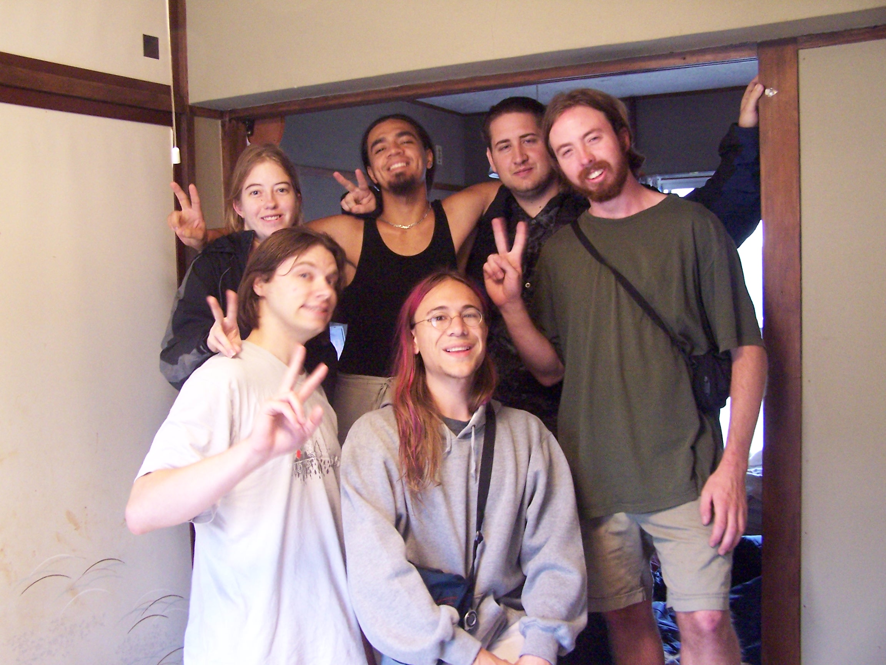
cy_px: 332
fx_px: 973
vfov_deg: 37.7
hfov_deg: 49.0
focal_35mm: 38
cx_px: 443
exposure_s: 1/10
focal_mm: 6.3
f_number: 2.8
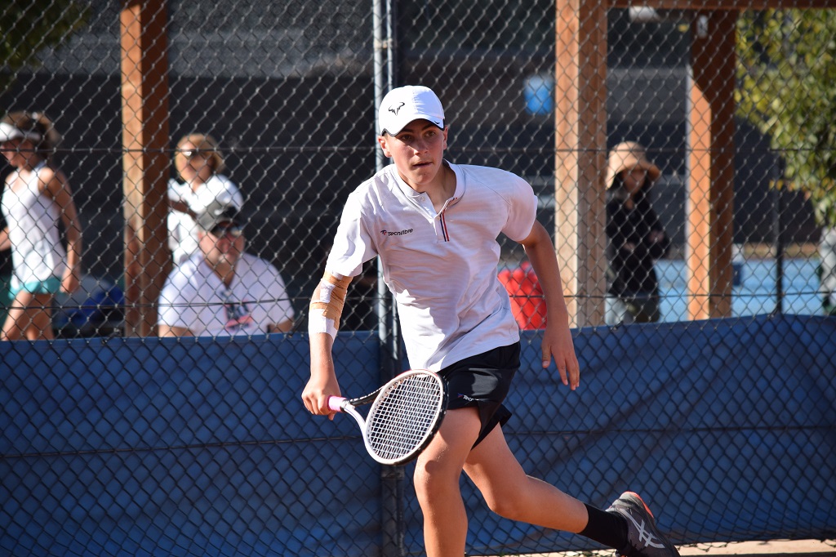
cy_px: 278
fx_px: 5919
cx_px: 418
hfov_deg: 8.1
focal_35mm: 255
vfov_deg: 5.4
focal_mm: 170
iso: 400
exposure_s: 1/1600
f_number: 5.6
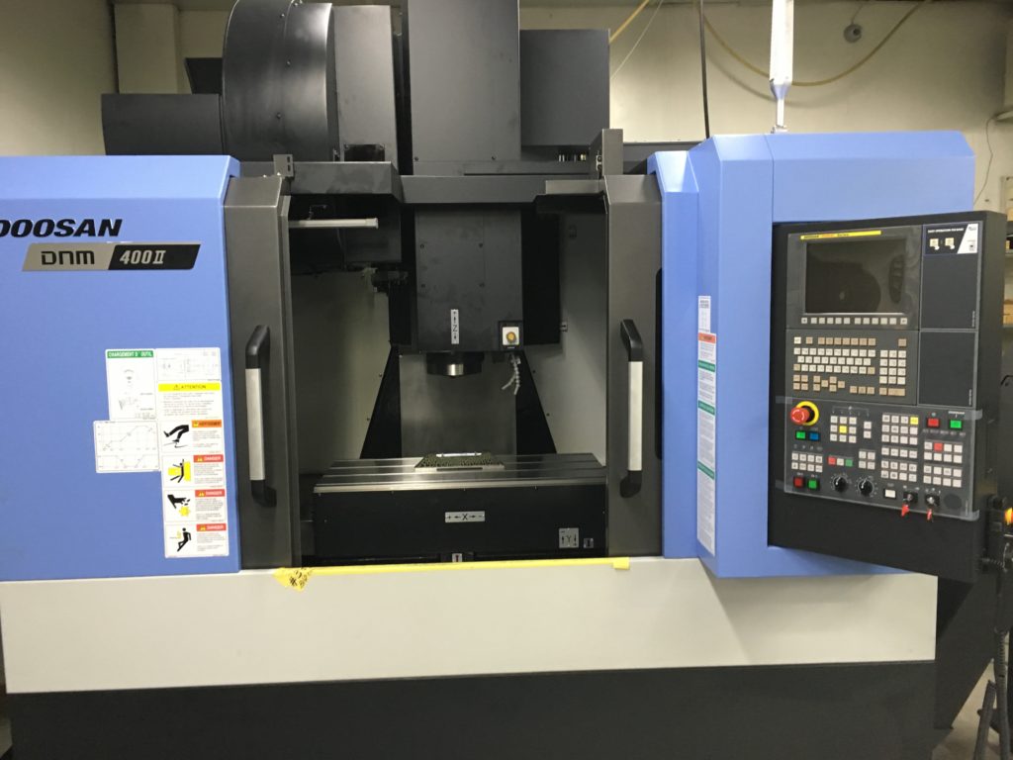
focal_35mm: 29
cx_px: 506
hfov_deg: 61.7
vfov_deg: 48.2
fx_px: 849
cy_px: 380
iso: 160
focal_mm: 4.15
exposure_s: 1/33
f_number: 2.2
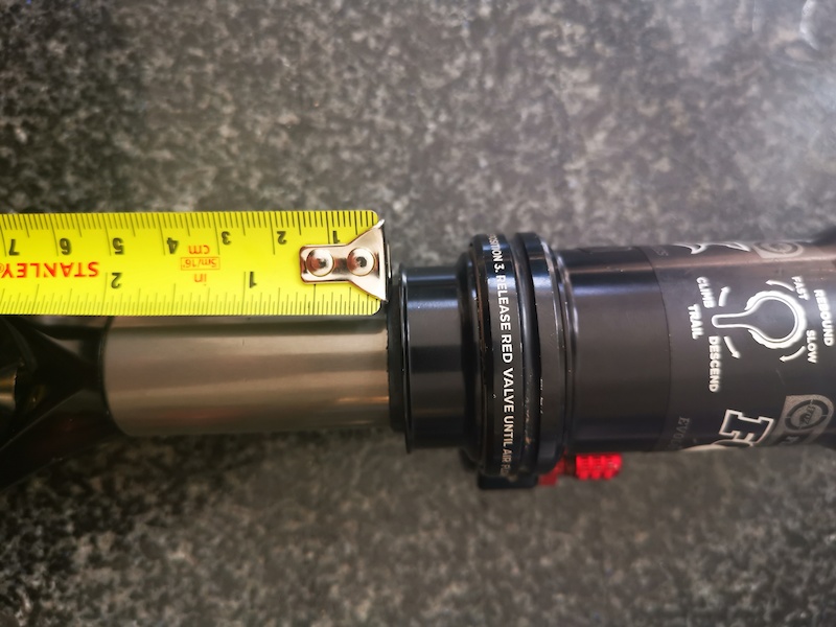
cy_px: 314
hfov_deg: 65.3
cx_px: 418
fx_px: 652
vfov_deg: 51.4
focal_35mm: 27
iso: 125
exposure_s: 1/100
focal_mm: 5.58
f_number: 1.8
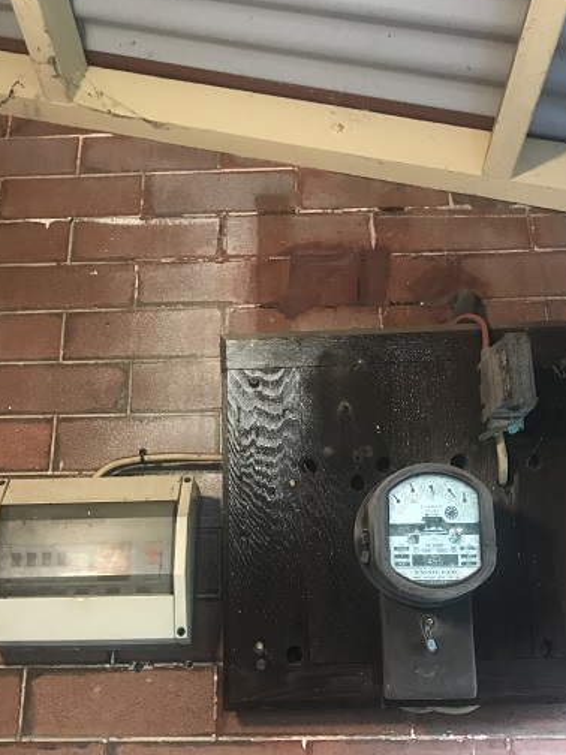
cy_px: 476
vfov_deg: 49.6
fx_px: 807
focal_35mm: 37
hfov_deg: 38.7
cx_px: 268
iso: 100
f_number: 1.8
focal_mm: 3.99
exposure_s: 1/14
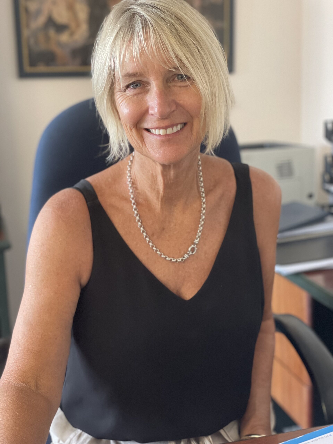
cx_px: 166
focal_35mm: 52
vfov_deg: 36.8
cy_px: 222
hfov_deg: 28.0
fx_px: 667
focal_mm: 6
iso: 250
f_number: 2
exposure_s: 1/100
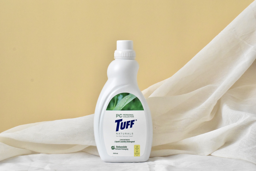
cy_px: 86
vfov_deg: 18.2
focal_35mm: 75
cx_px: 128
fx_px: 533
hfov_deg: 27.0
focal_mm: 50
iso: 6400
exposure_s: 1/250
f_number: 10
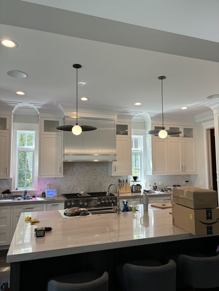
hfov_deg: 53.1
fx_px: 219
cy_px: 146
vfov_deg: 67.3
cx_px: 110
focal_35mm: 26
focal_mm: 5.96
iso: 100
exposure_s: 1/120
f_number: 1.6
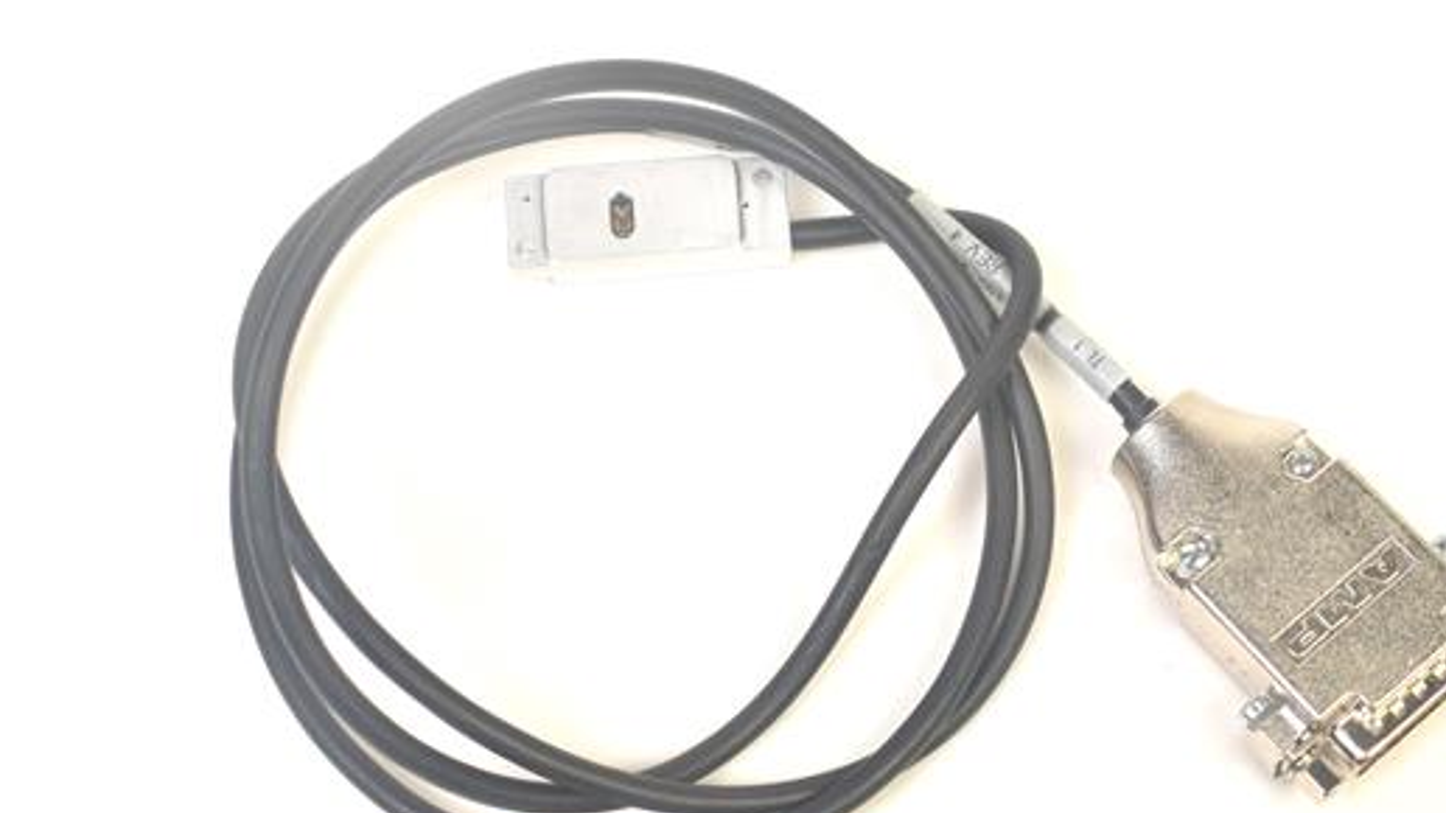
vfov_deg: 21.2
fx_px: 2170
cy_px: 426
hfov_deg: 36.8
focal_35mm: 57
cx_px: 810
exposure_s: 1/200
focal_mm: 31
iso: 200
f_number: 13
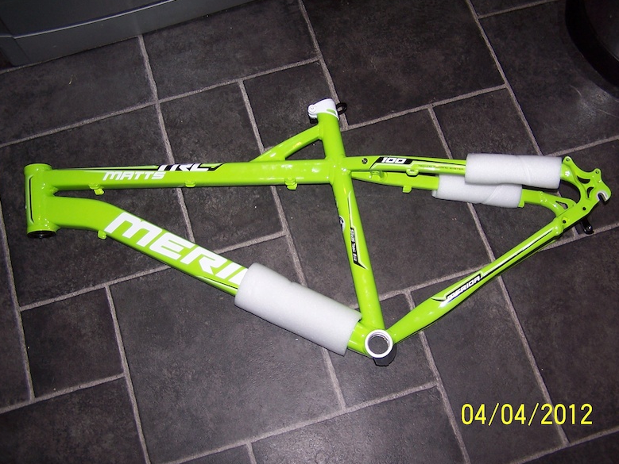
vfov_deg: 36.8
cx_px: 311
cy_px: 236
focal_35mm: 39
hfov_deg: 47.8
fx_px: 698
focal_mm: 6.3
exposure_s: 1/60
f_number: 2.8
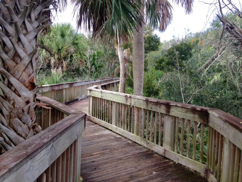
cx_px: 121
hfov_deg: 55.4
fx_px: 231
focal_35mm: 33
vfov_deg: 42.9
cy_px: 91
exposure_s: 1/252
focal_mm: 4.12
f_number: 2.4
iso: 50
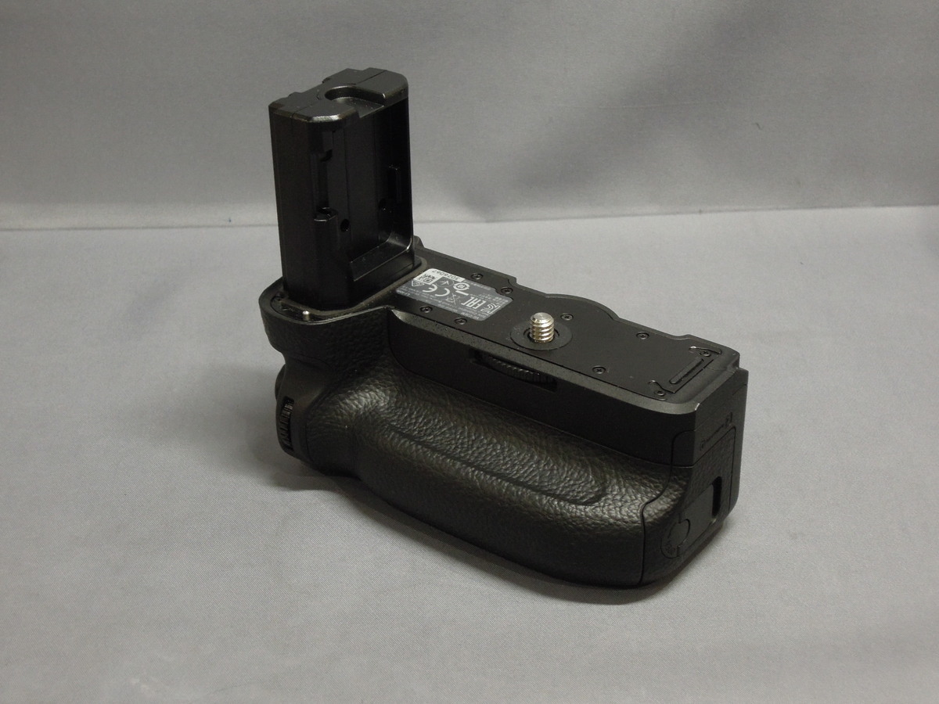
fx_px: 1682
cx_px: 470
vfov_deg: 23.7
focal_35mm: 62
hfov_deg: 31.2
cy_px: 352
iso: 400
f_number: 4.7
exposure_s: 1/25
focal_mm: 11.1
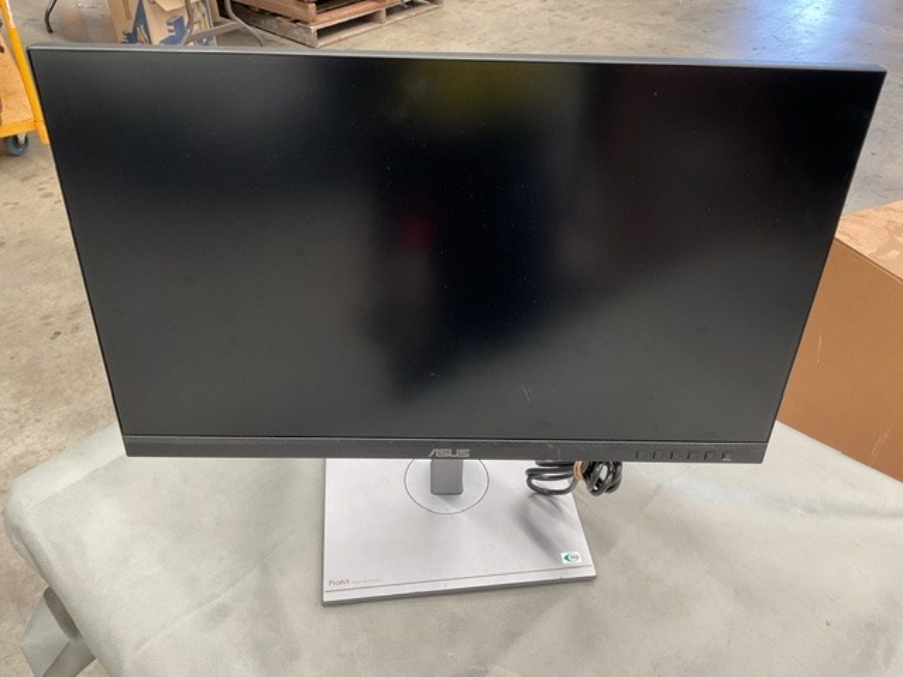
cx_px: 452
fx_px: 756
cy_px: 338
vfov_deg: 48.2
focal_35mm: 29
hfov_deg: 61.7
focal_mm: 3
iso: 64
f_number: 1.8
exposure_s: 1/50
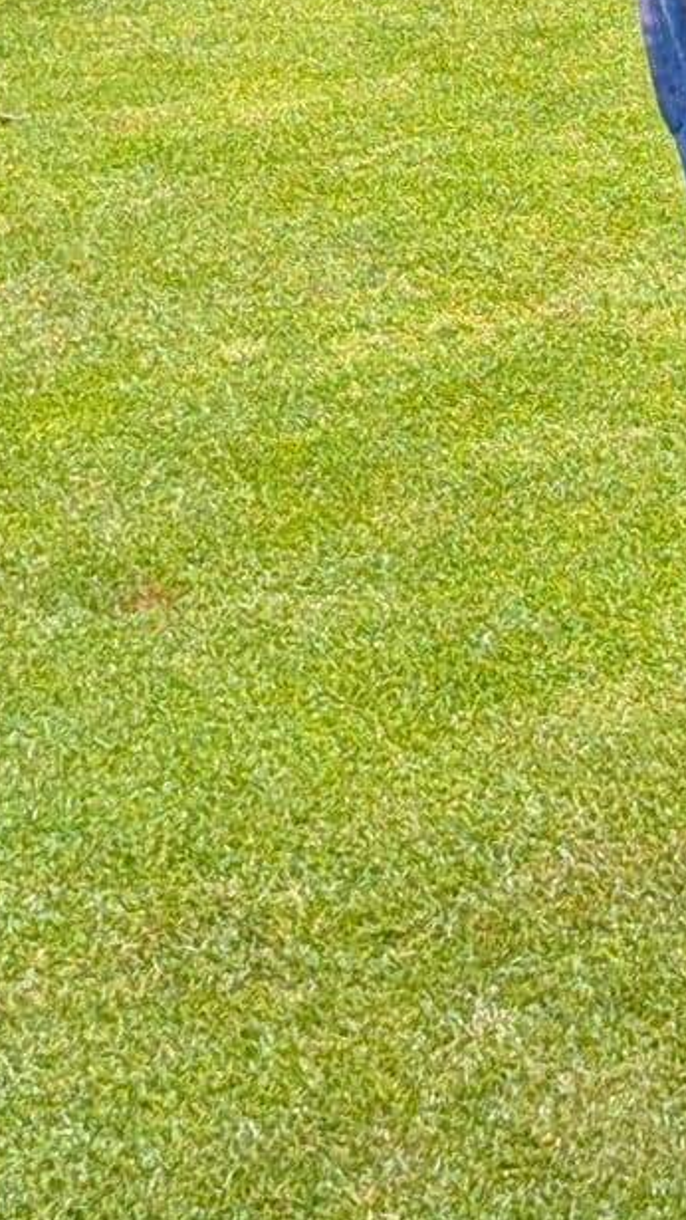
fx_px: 5755
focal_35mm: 178
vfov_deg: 11.9
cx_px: 1376
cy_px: -216
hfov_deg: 6.6
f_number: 1.68
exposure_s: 1/749
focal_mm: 6.9
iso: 19
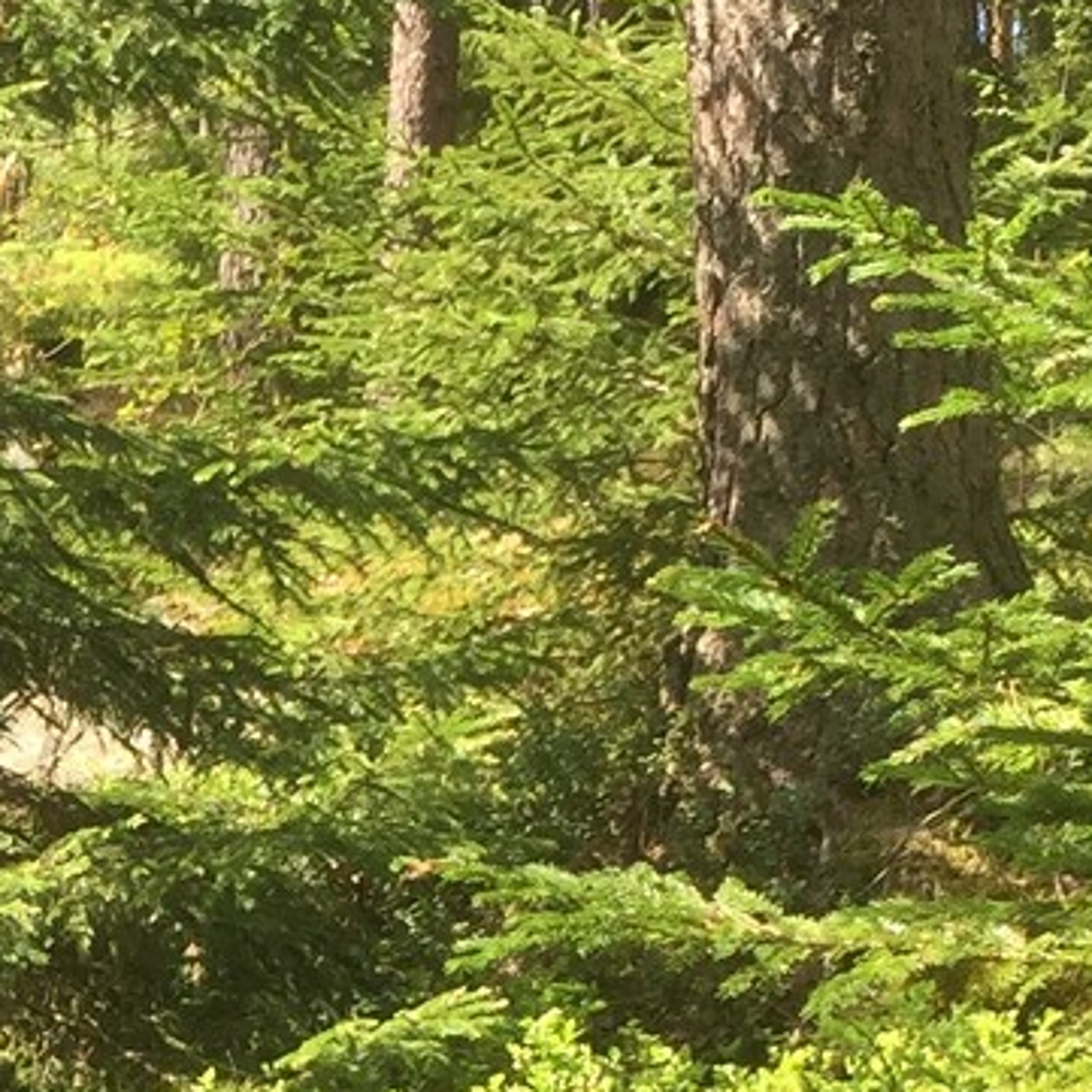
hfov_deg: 18.3
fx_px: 3248
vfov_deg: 19.0
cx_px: -127
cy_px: 759
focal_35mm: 91
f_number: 2.2
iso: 32
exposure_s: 1/363
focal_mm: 4.15
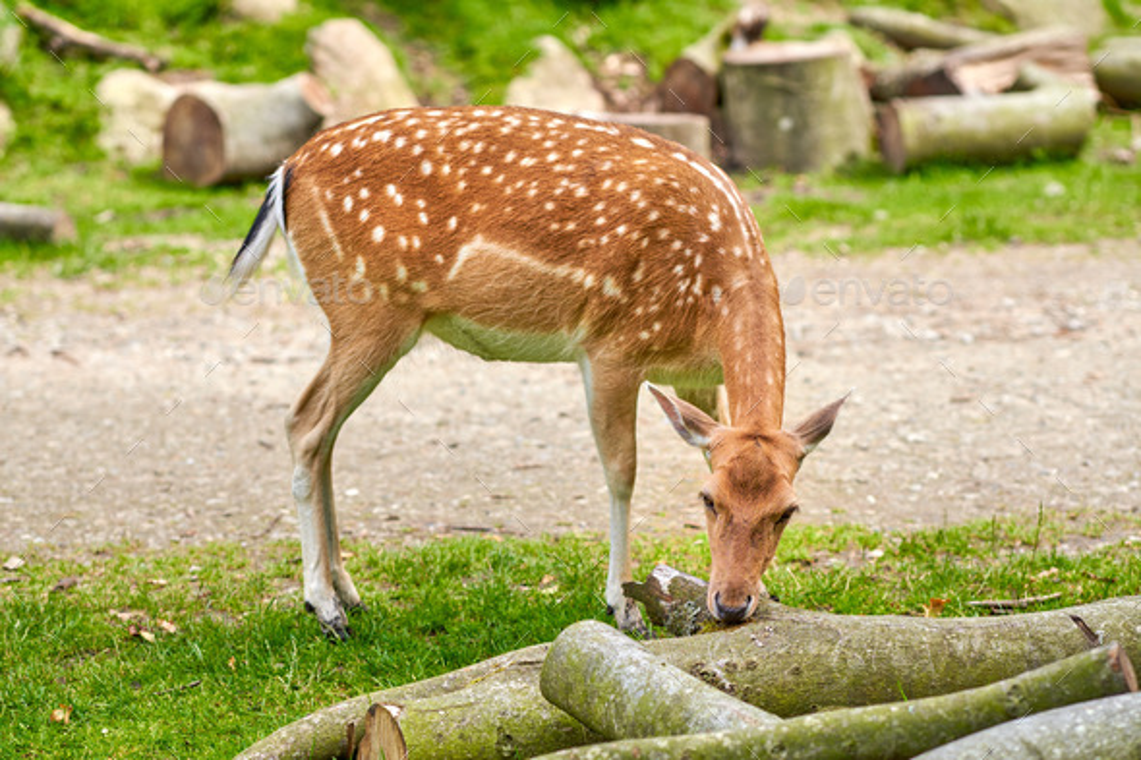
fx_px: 4277
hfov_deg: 15.2
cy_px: 380
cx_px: 570
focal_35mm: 135
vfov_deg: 10.2
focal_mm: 90
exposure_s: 1/900
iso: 200
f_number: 2.5
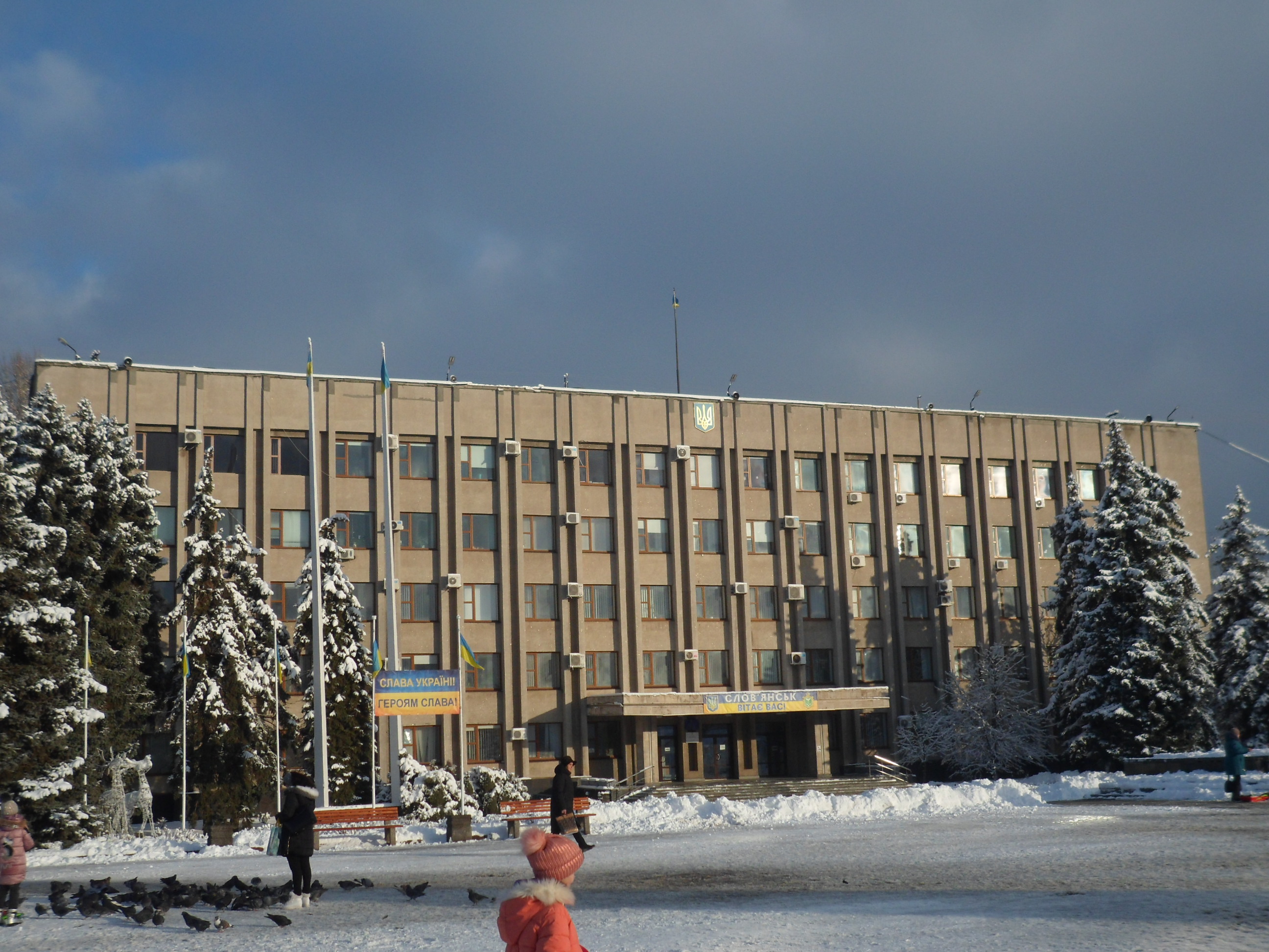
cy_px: 476
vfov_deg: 34.3
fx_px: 1540
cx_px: 634
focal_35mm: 42
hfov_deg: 44.8
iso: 80
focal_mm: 7.8
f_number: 4.2
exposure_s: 1/1000
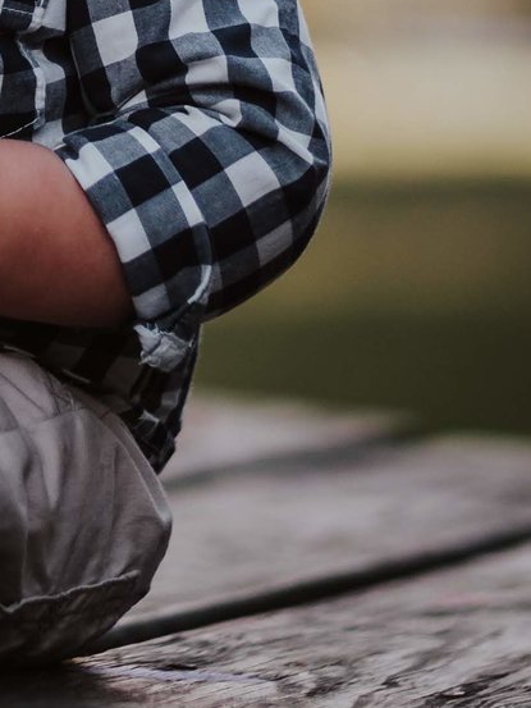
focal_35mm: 365
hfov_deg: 4.0
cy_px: -216
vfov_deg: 5.4
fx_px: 7462
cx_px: -519
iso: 200
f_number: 1.2
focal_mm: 56
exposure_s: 1/600
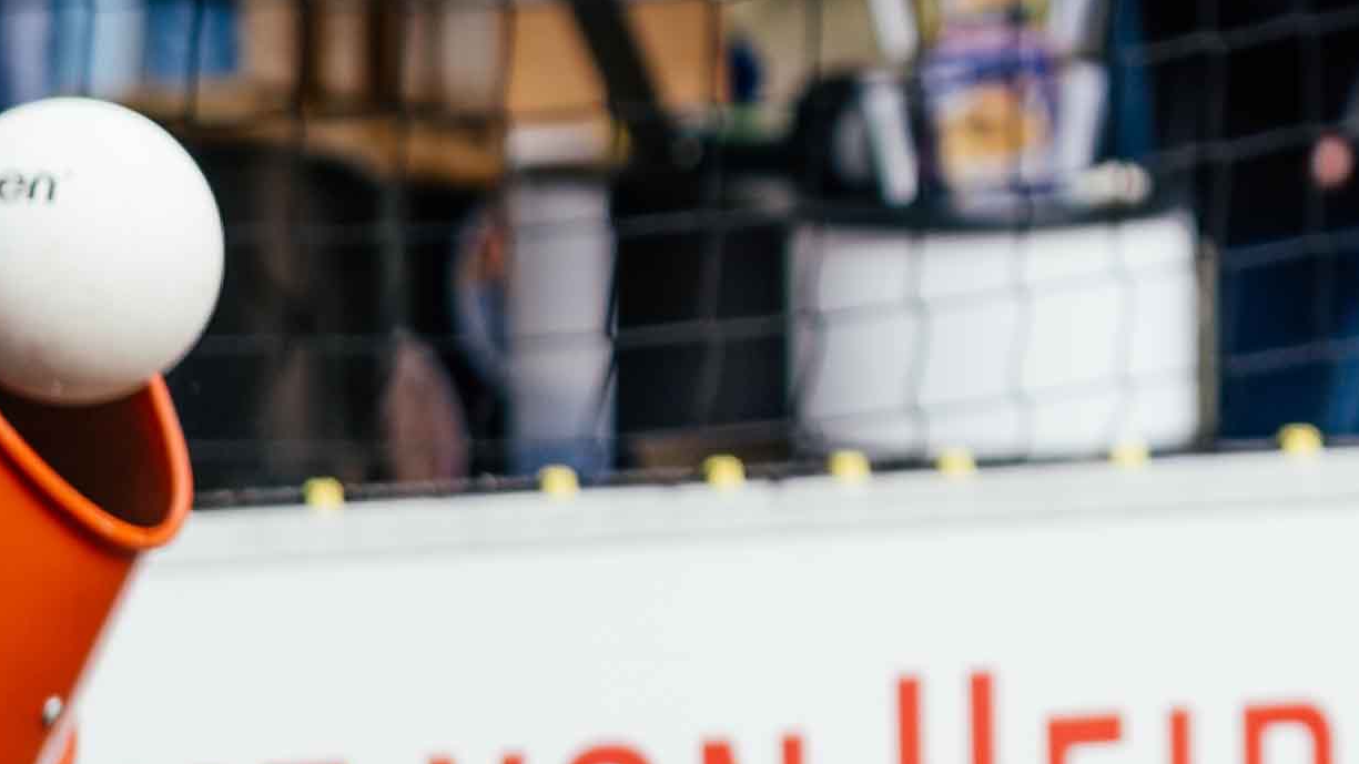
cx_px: 1436
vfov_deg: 2.8
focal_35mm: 436
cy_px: 297
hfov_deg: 4.9
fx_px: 15711
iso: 100
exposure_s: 1/2000
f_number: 1.4
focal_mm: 85
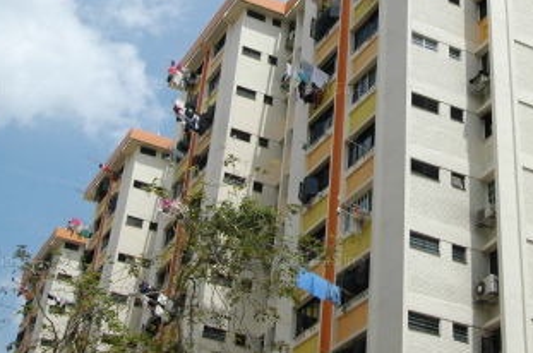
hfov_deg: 28.9
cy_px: 51
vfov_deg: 19.4
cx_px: 394
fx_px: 1019
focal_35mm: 69
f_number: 4
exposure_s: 1/6400
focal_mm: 26
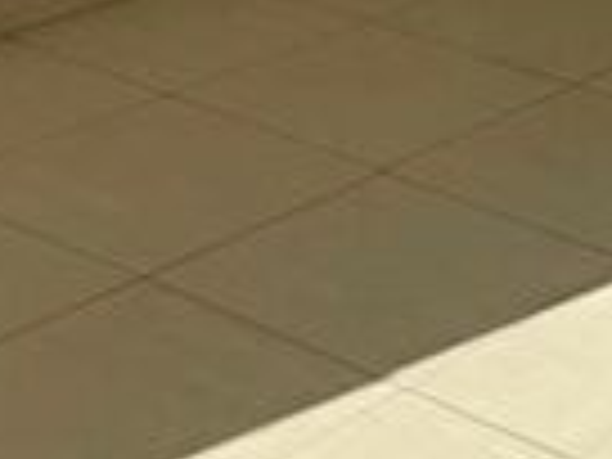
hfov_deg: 14.4
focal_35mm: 134
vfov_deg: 10.7
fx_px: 2369
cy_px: -227
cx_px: 680
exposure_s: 1/842
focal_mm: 4.25
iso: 25
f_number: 1.8
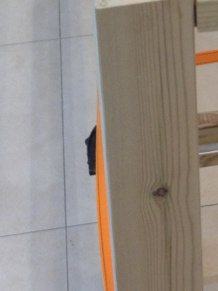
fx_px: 1176
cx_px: 324
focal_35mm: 140
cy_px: -116
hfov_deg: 10.3
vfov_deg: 13.4
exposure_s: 1/20
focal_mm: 4.28
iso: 64
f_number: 2.4
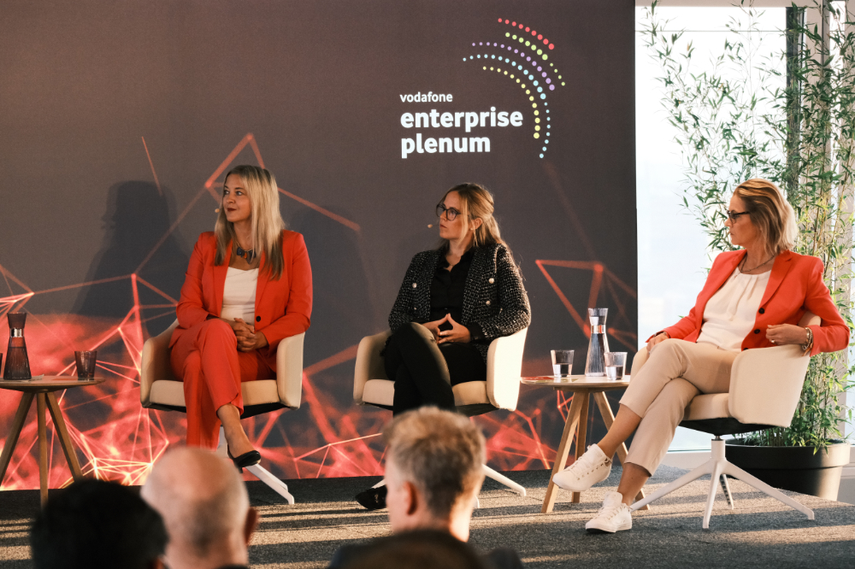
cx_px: 428
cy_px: 284
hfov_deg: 13.7
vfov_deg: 9.1
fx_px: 3561
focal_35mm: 150
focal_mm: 100
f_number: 4.5
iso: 2000
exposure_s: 1/150
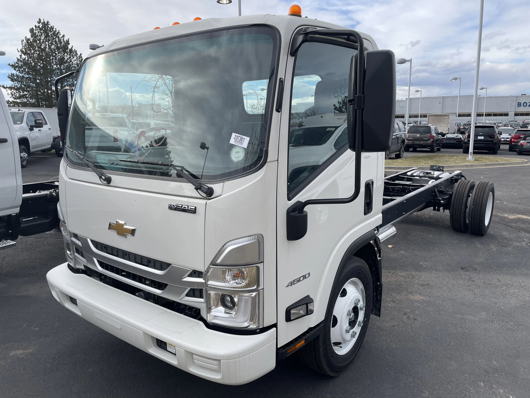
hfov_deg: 67.3
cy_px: 199
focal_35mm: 26
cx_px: 265
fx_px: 398
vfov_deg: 53.1
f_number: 1.6
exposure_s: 1/1689
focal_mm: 4.2
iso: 32
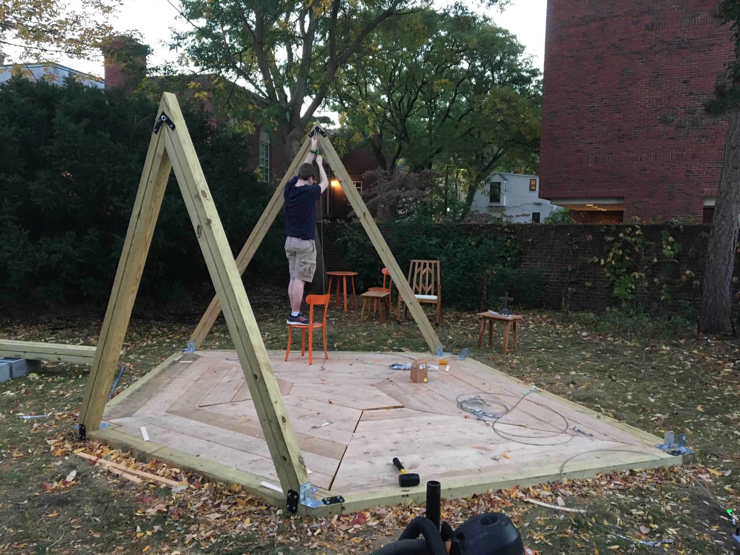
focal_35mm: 29
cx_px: 370
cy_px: 278
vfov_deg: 48.2
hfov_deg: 61.7
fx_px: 620
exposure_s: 1/24
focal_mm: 4.15
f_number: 2.2
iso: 200
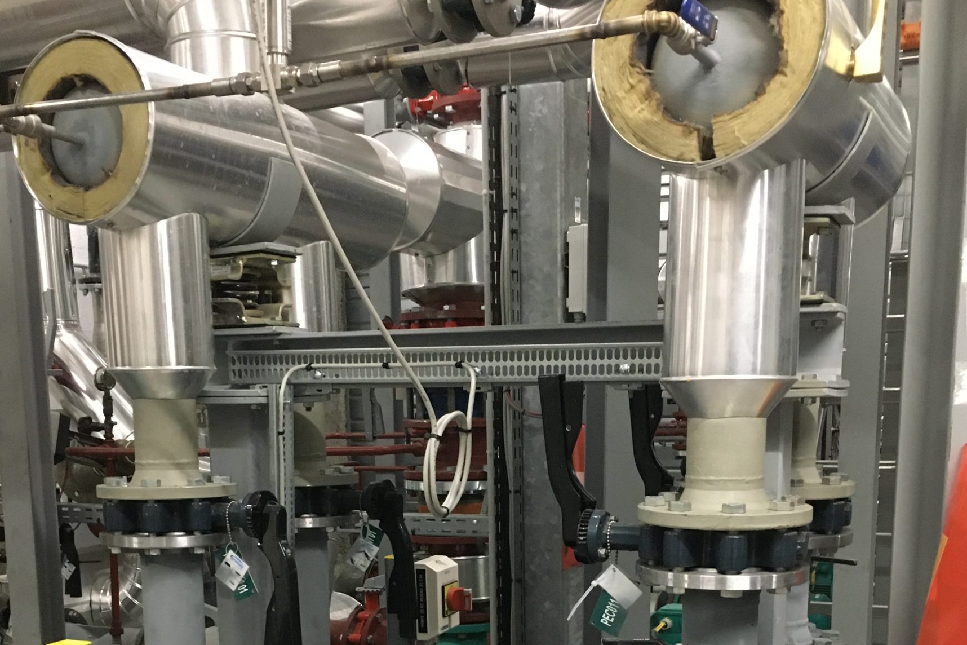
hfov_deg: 43.6
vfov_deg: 28.4
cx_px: 460
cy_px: 613
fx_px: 1209
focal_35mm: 45
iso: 250
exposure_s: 1/17
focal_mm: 4.15
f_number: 2.2
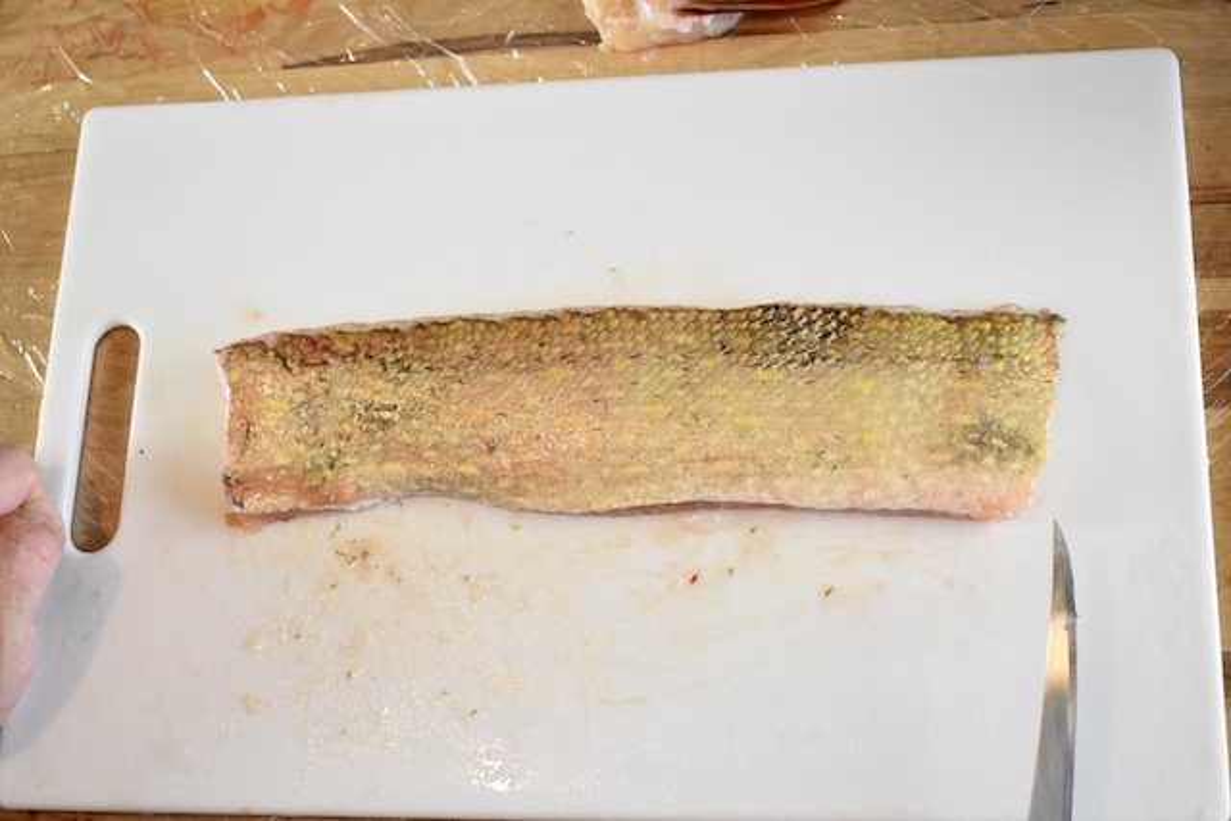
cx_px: 616
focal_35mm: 51
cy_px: 410
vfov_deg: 26.5
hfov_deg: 38.9
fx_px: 1744
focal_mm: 34
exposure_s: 1/125
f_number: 4.5
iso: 1600
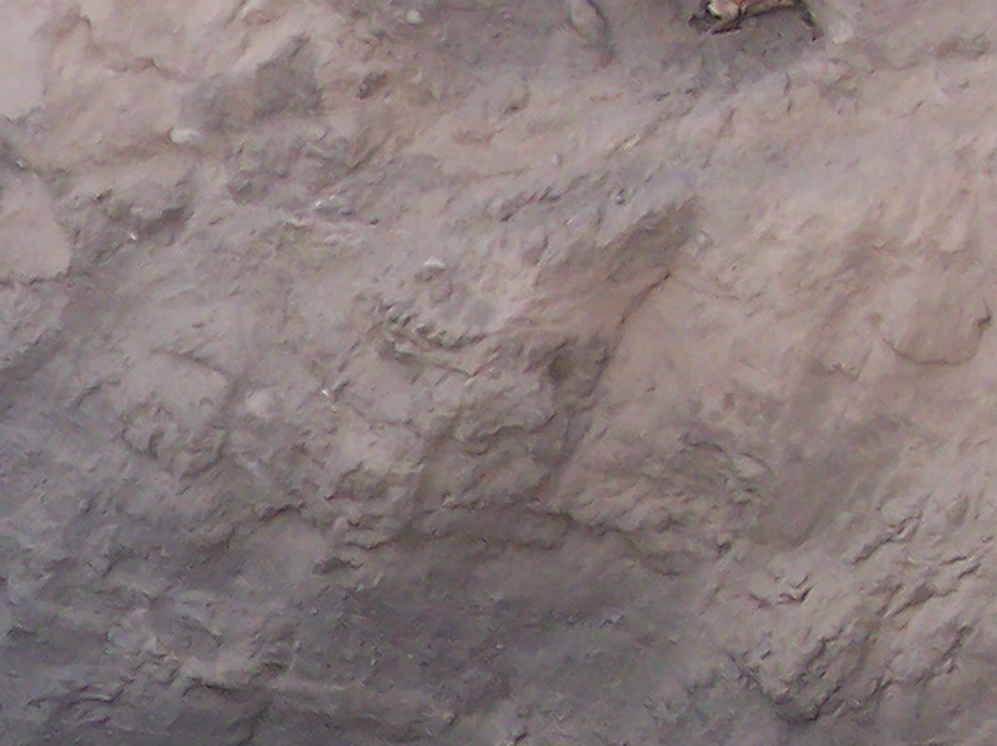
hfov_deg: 10.6
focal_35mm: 179
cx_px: -544
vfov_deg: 8.3
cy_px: 673
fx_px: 5151
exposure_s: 1/350
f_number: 4.8
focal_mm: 8
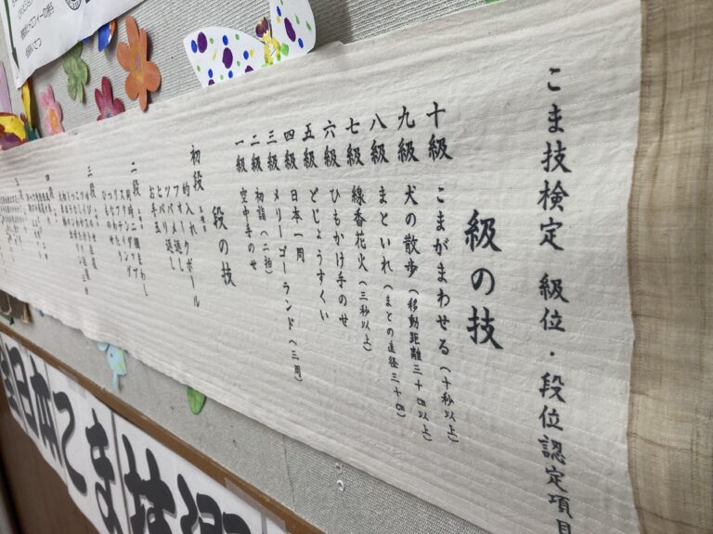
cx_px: 356
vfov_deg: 49.7
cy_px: 267
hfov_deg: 63.4
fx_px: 577
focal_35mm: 28
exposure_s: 1/120
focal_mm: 3.99
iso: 80
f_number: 1.8
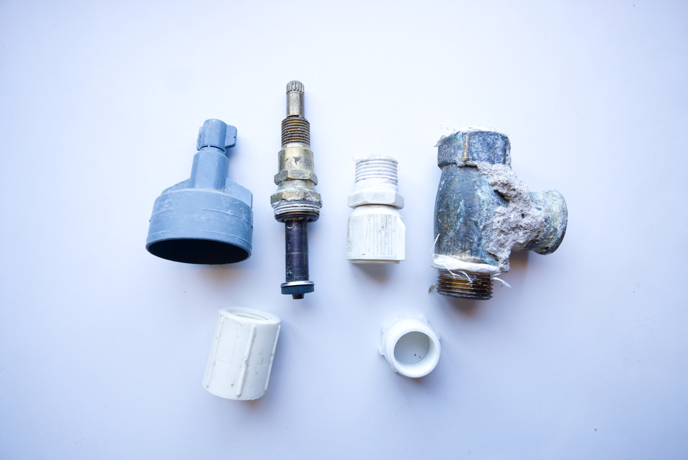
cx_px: 344
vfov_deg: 63.3
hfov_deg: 85.4
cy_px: 230
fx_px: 373
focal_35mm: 20
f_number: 4
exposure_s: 1/100
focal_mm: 13
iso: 100
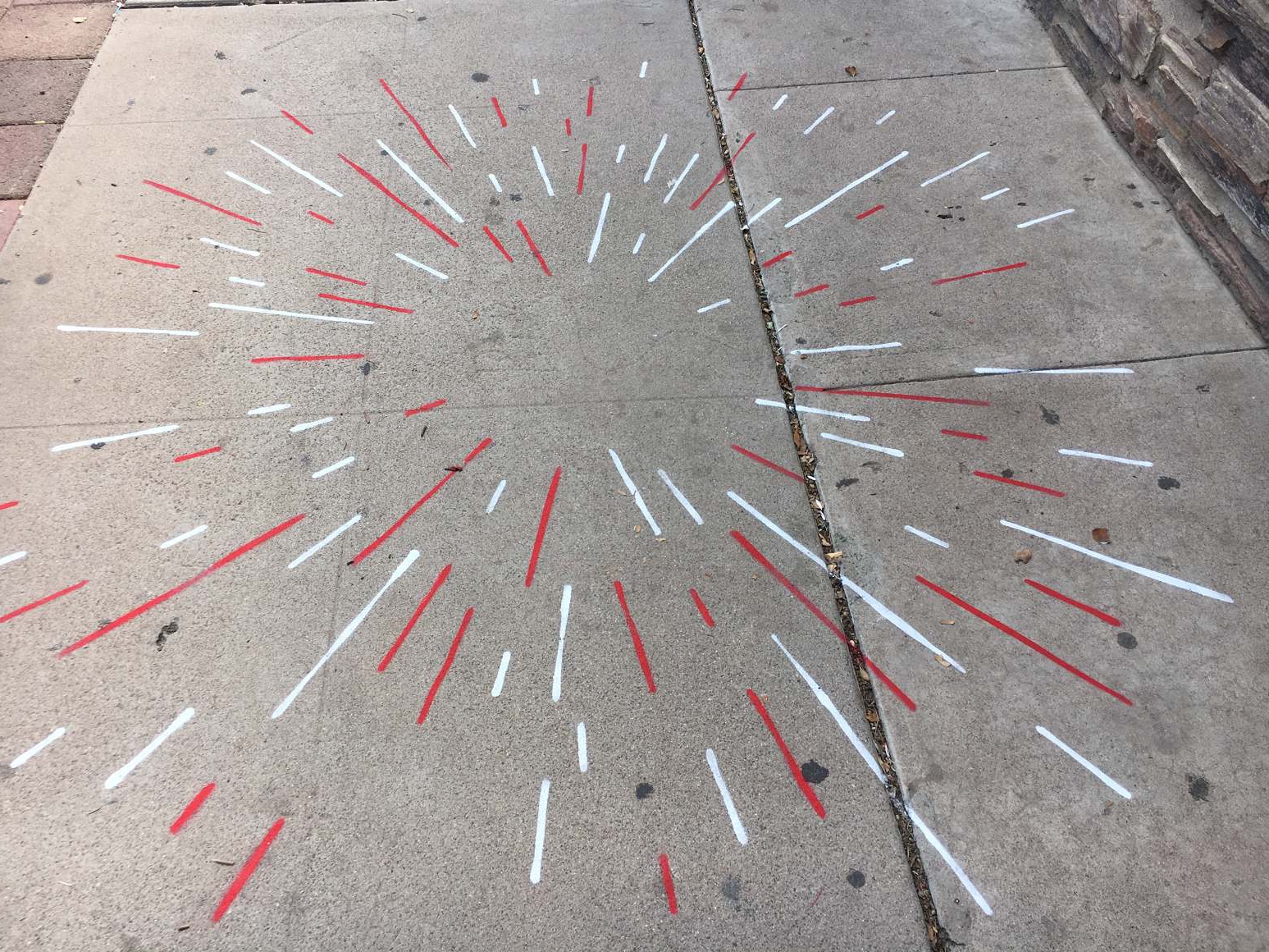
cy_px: 466
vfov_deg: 46.8
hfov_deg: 60.0
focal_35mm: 30
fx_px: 1100
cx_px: 614
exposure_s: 1/463
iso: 25
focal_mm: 4.15
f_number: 2.2
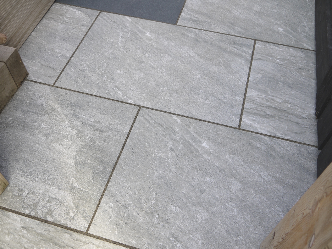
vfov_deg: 41.8
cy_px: 124
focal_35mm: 34
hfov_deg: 54.0
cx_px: 166
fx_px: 326
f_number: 4
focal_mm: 17
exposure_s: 1/200
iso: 100
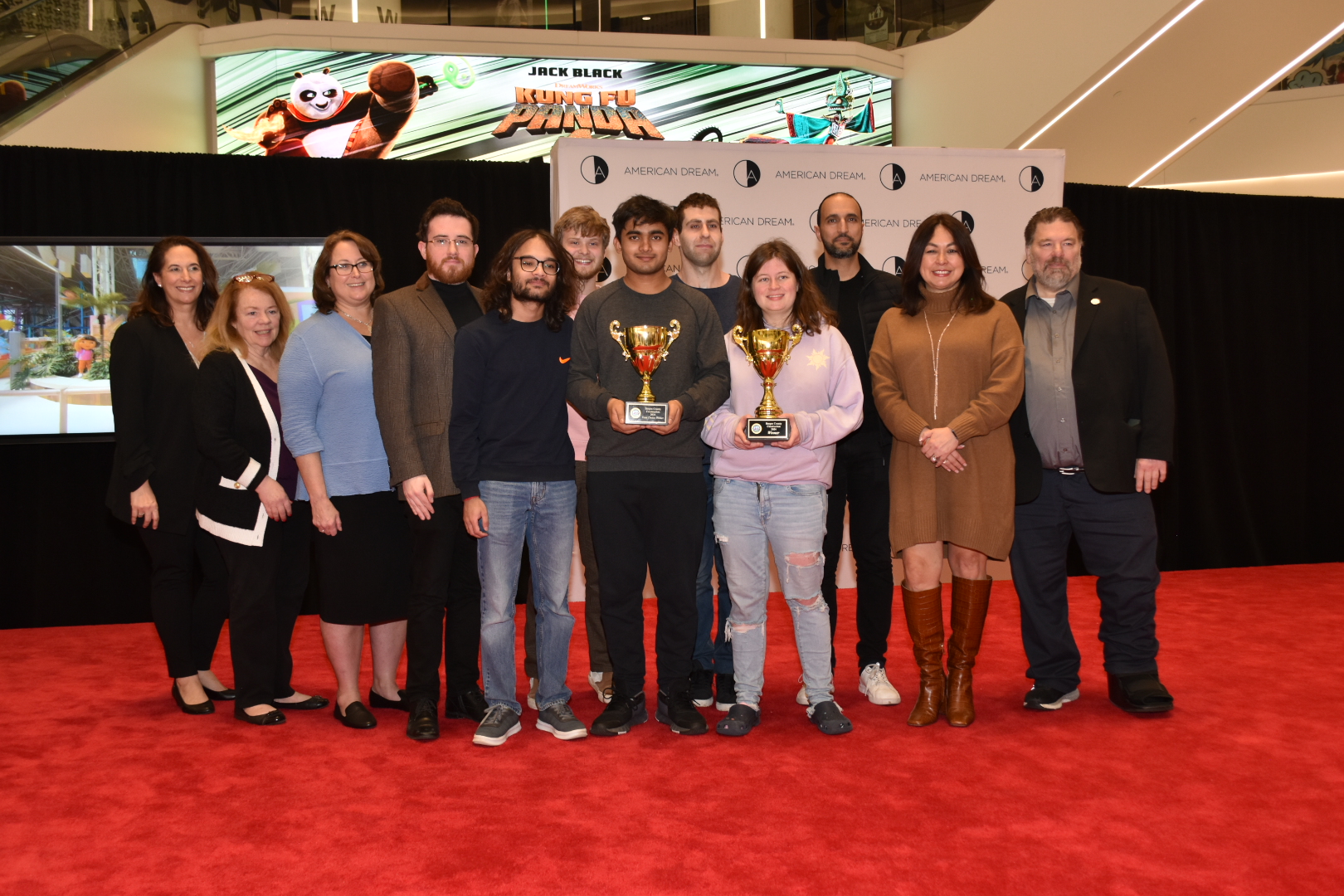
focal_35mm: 33
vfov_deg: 40.0
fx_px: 1232
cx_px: 672
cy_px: 448
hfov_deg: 57.2
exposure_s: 1/60
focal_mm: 22
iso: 400
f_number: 6.3
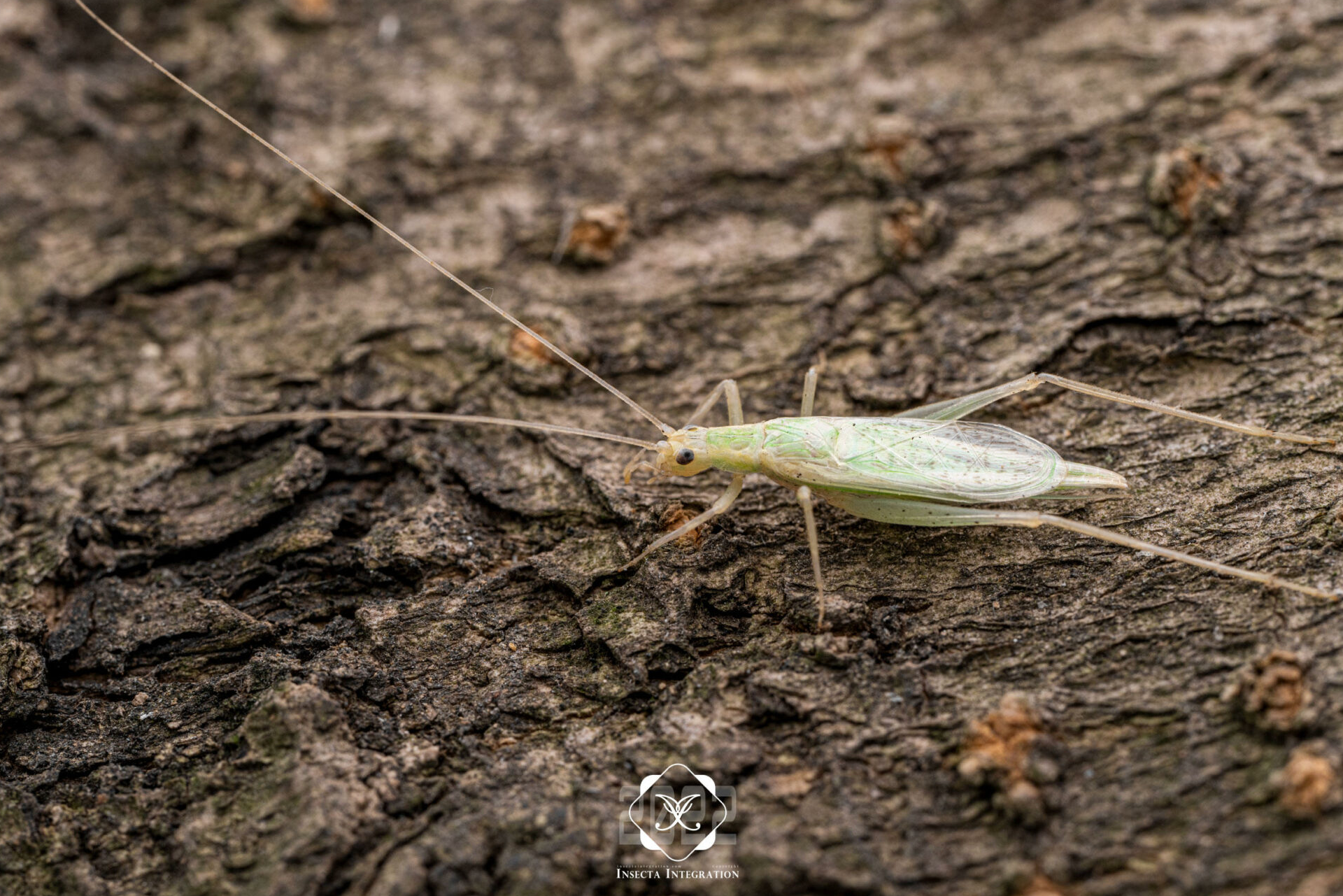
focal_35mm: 112
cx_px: 678
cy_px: 430
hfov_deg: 18.3
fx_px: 4179
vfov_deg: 12.2
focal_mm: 105
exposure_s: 1/200
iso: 200
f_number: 16
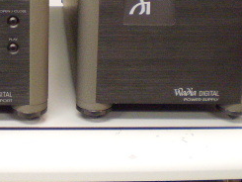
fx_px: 657
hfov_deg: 20.5
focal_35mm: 94
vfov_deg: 15.6
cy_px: 34
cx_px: 30
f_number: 3.1
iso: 400
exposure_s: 1/20
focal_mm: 6.3
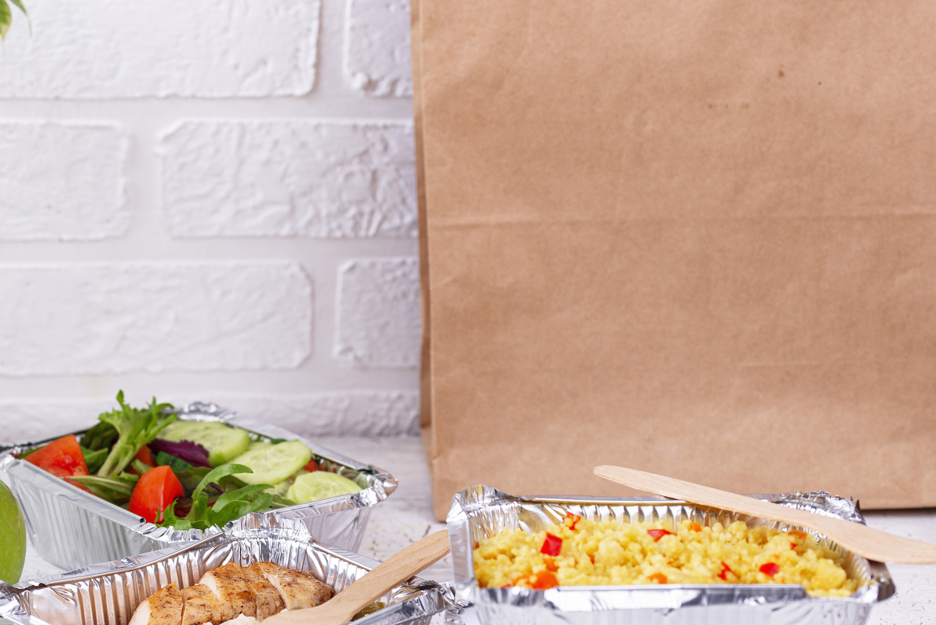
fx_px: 4397
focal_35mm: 169
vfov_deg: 8.1
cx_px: 201
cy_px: 401
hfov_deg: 12.1
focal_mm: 105
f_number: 8
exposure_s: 1/160
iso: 100
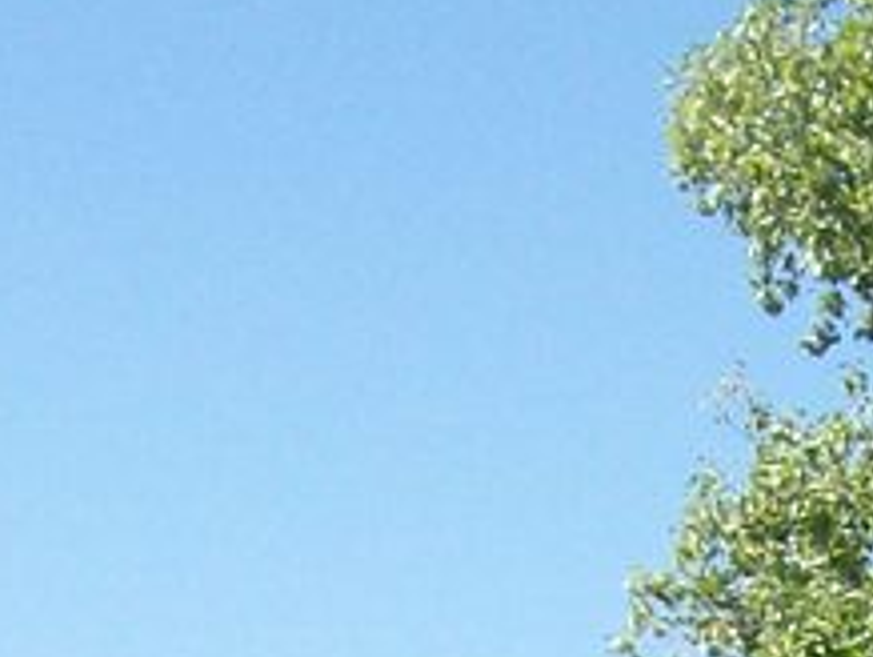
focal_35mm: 235
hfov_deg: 8.3
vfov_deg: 6.0
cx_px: 1139
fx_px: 5933
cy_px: 1626
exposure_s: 1/357
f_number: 5.4
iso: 80
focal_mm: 7.6
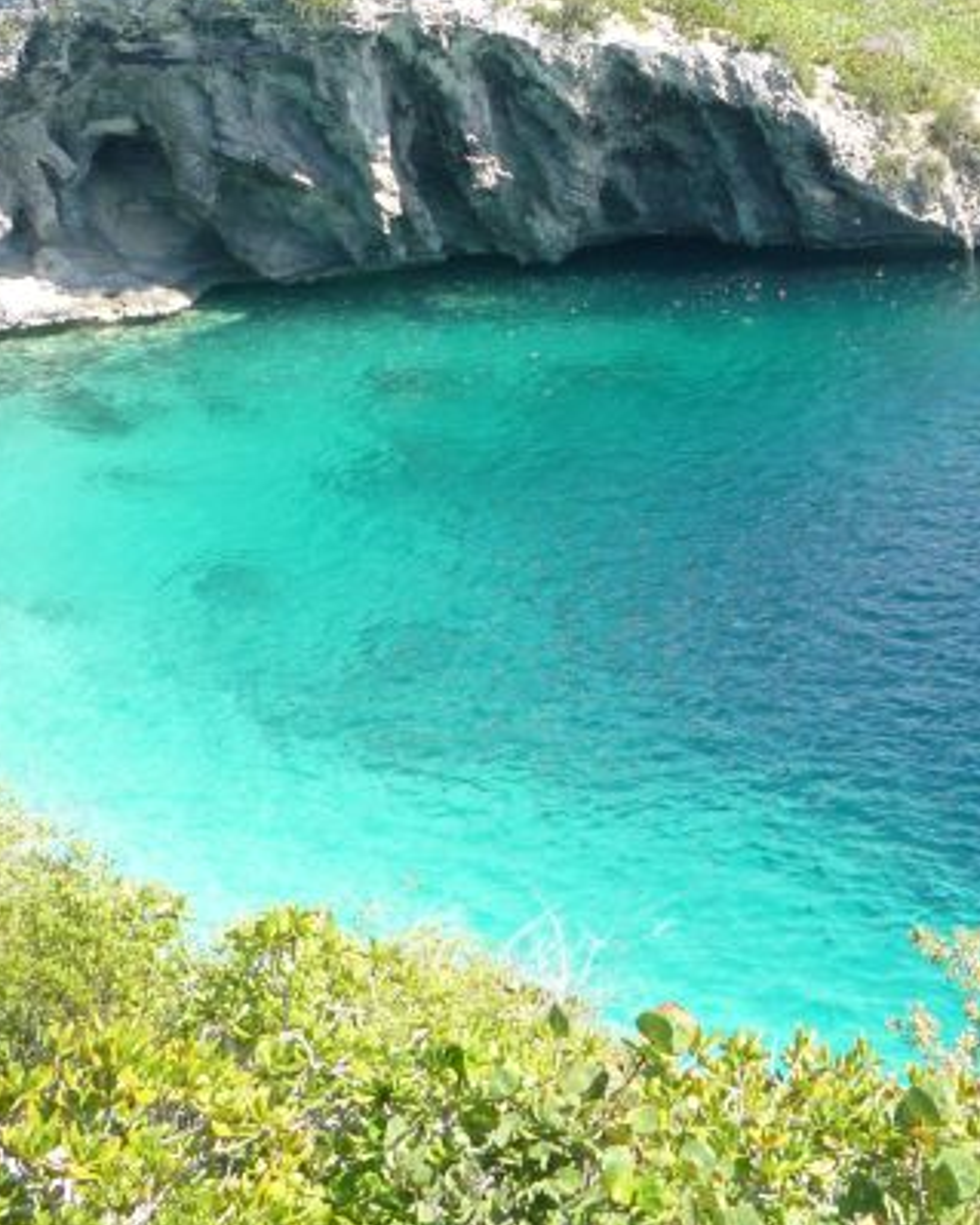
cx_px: 793
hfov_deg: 22.8
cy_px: 453
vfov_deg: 28.6
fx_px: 2394
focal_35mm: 66
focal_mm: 5.2
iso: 100
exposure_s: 1/250
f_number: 4
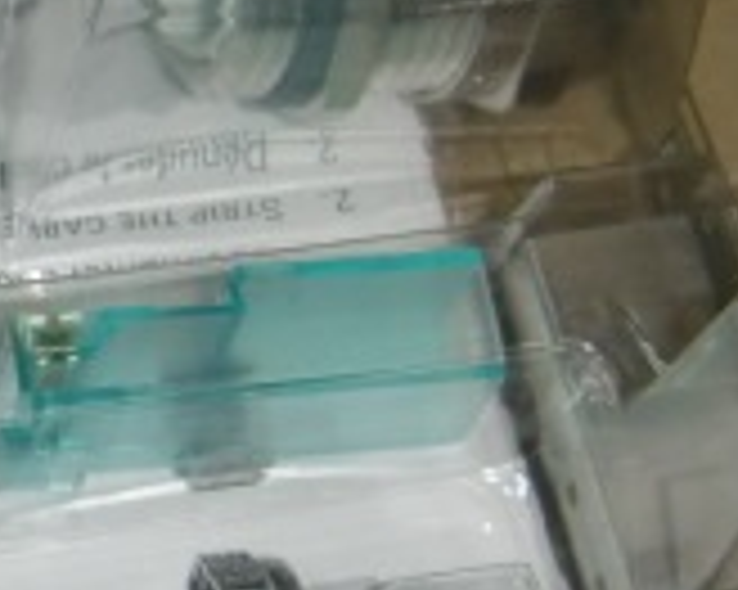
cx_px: -468
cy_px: 234
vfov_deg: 10.6
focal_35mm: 145
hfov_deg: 12.4
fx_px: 3165
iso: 64
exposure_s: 1/60
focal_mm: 6.66
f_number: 3.9
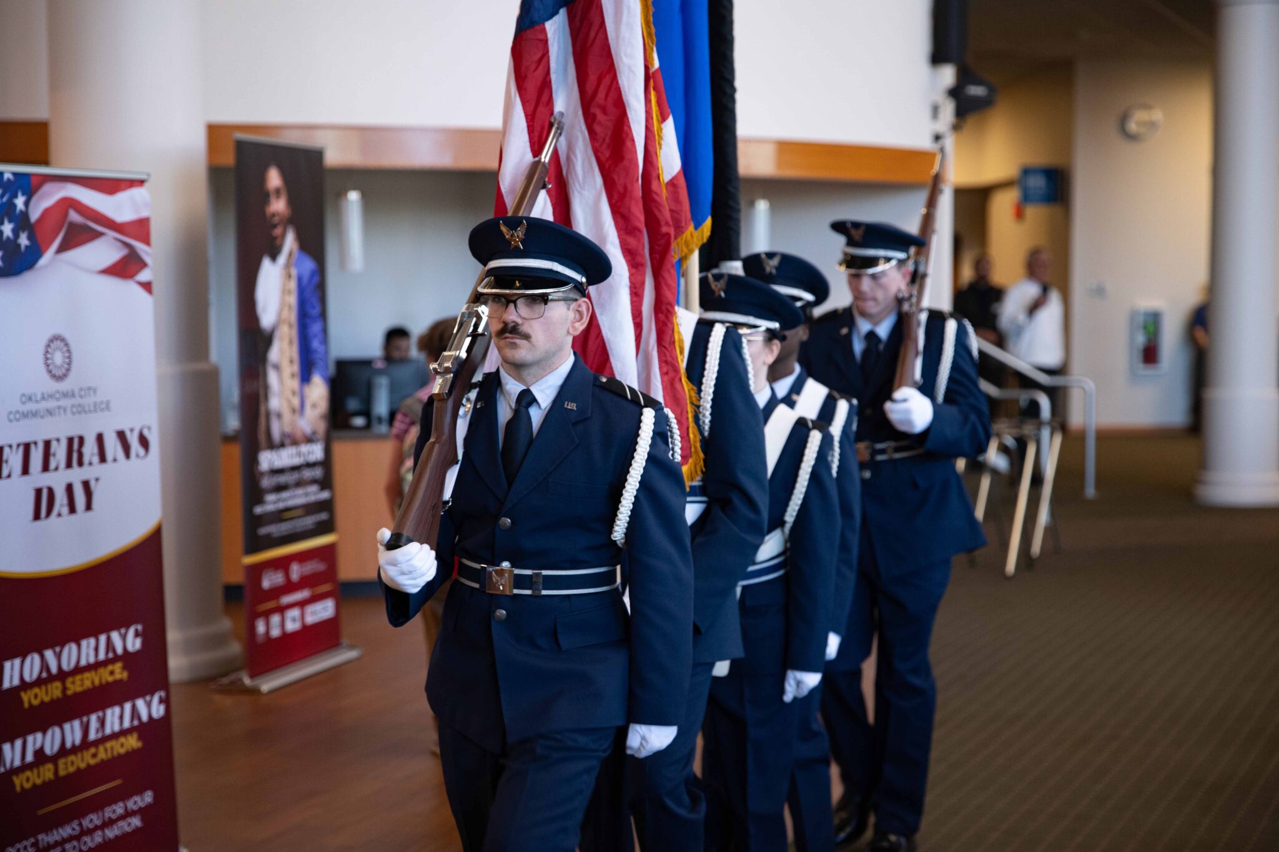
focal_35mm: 70
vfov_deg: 19.5
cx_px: 640
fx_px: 2487
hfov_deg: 28.8
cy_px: 426
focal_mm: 70
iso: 2000
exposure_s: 1/100
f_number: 2.8
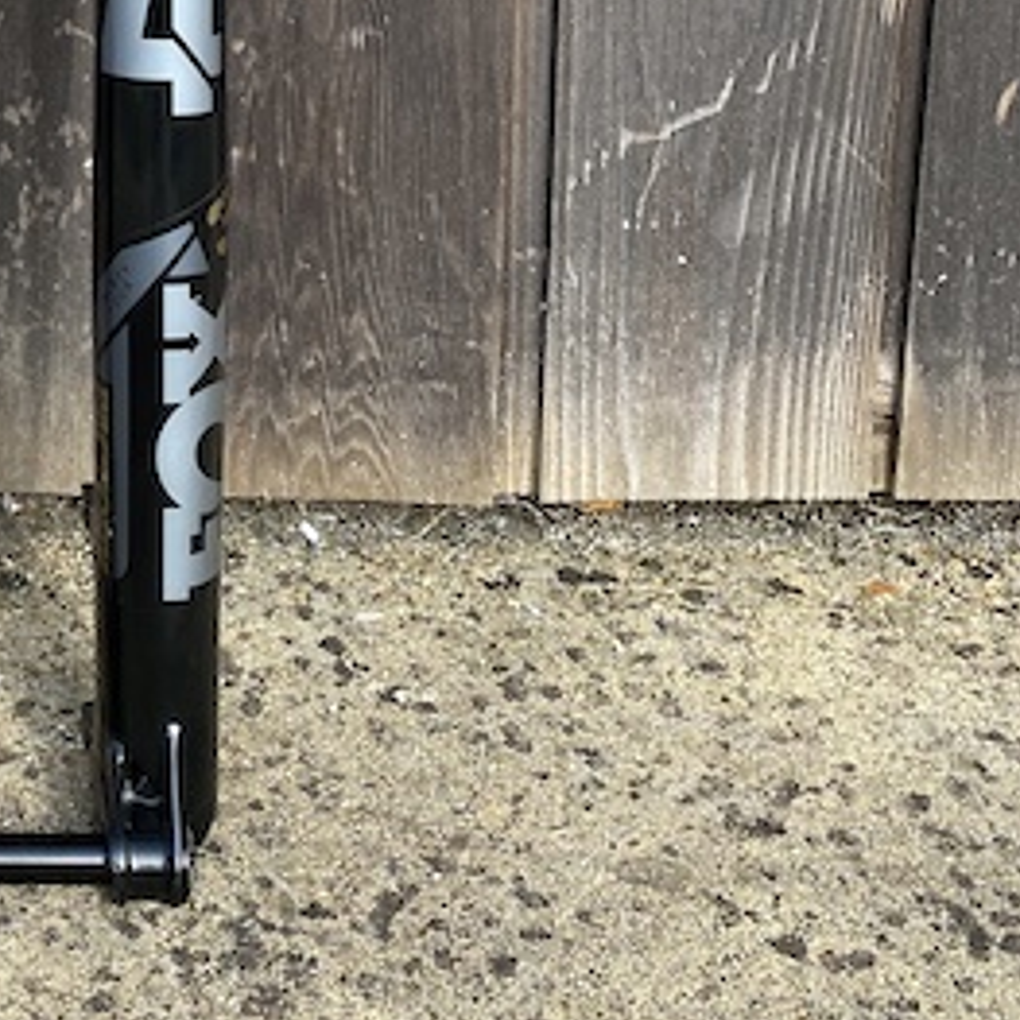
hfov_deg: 23.3
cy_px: -291
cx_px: -78
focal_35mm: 70
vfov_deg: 22.2
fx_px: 2334
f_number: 1.8
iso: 32
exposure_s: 1/719
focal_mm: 4.25
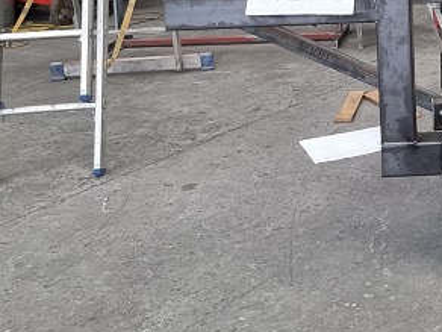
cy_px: -60
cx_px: 524
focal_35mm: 74
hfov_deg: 24.1
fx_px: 945
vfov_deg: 18.9
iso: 200
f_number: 1.8
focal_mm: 6.7
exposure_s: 1/100
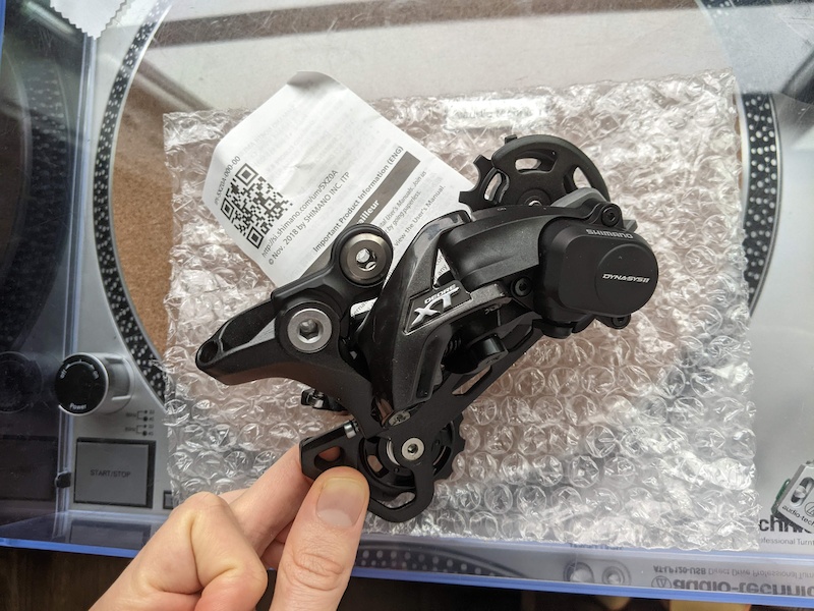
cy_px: 306
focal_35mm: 27
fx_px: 635
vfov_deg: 51.4
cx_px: 407
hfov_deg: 65.3
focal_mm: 4.44
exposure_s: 1/99.9
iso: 103
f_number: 1.8
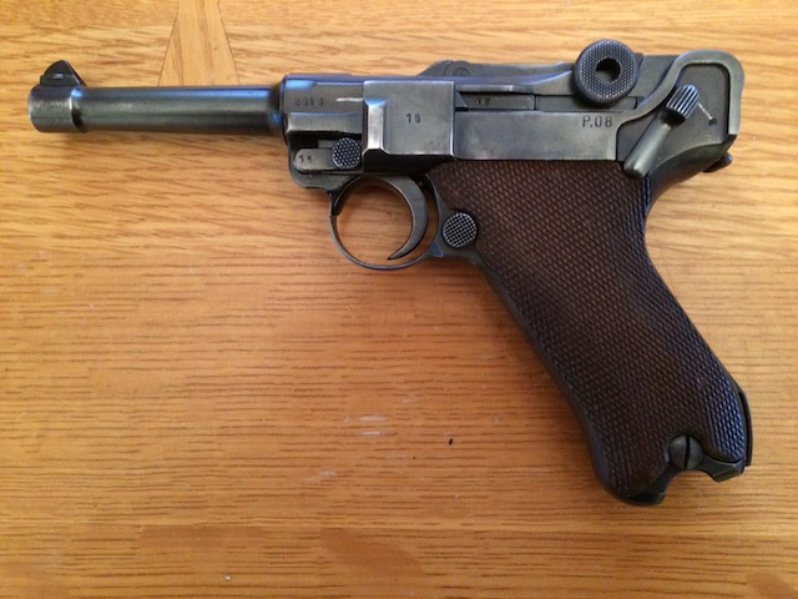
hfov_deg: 61.7
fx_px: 669
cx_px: 399
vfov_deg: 48.2
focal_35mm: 29
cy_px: 300
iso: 400
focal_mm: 4.15
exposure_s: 1/15
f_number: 2.2
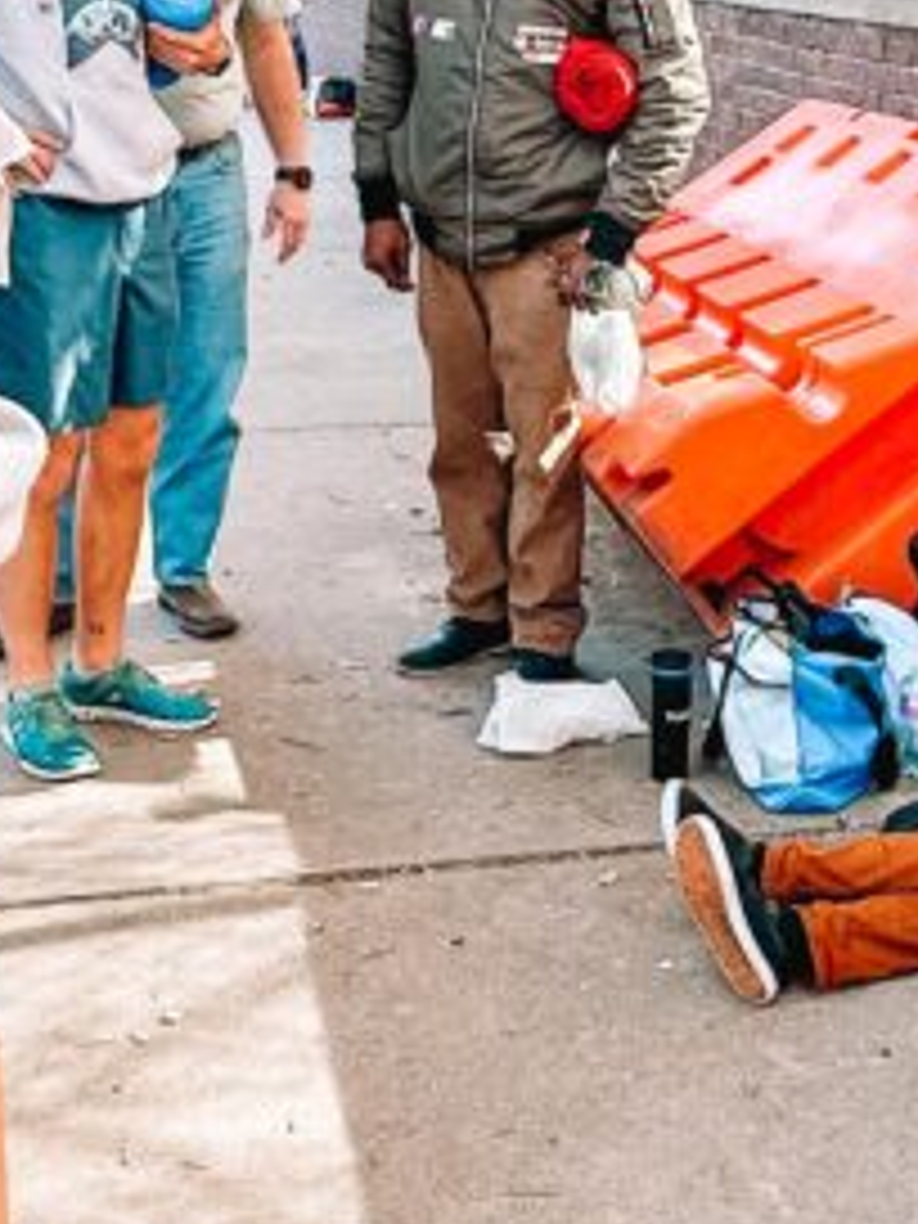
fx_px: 2051
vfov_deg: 33.0
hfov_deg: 25.0
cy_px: 790
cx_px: 680
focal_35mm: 58
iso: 40
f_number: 2.2
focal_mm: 2.22
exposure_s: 1/110
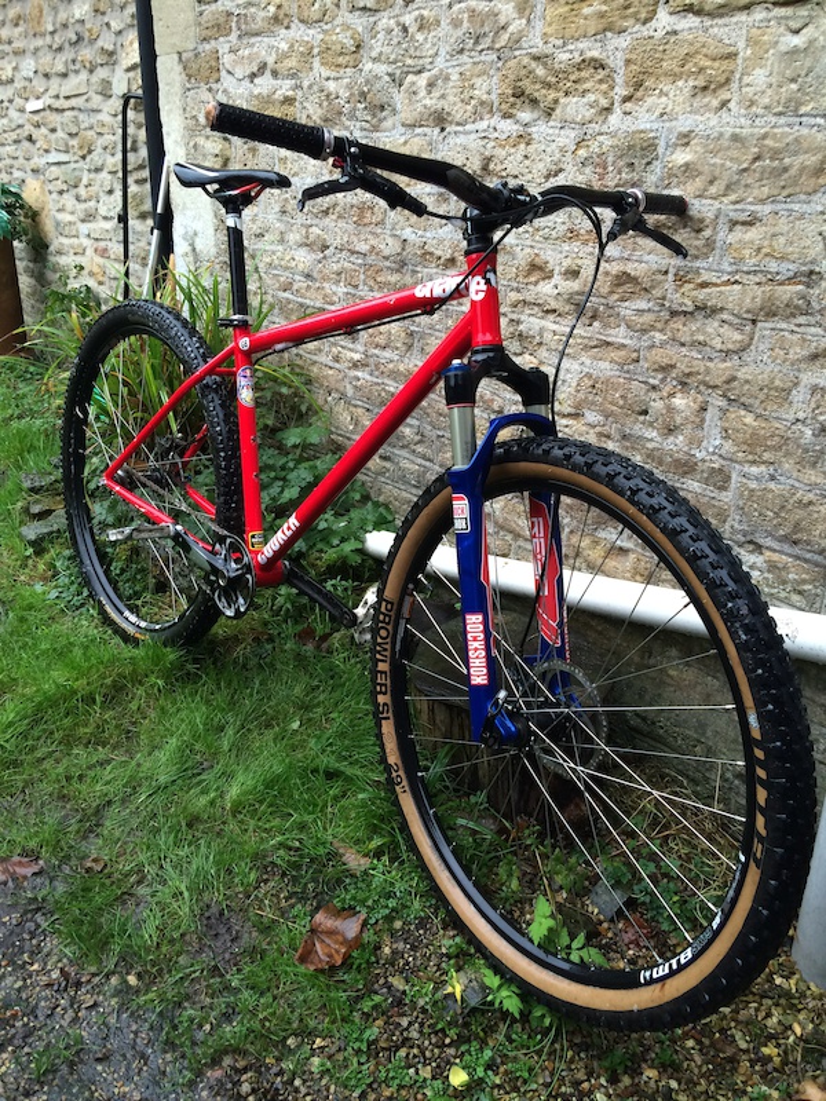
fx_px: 923
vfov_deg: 61.7
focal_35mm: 29
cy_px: 550
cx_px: 413
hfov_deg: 48.2
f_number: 2.2
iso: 125
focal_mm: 4.15
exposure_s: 1/33
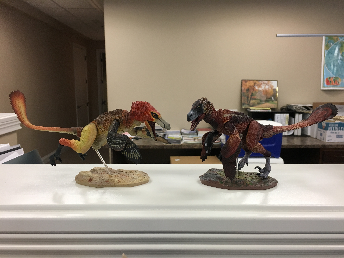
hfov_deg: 61.7
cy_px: 129
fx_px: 288
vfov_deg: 48.2
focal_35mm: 29
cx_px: 172
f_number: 2.2
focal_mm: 4.15
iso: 40
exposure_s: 1/30
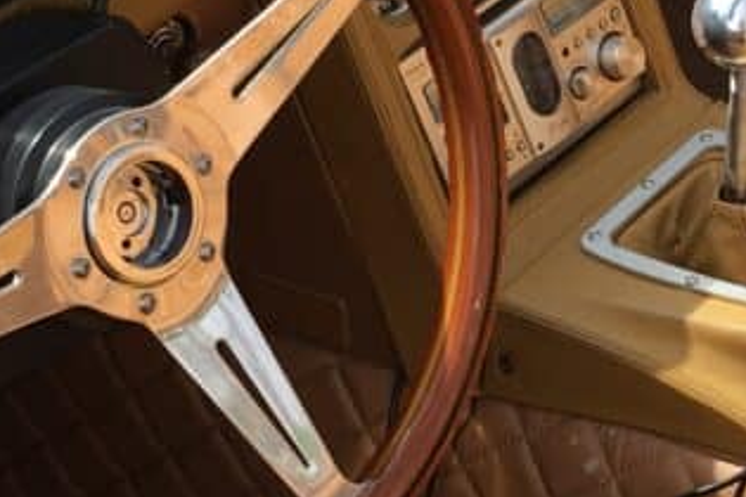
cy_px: 317
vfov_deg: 11.9
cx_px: 656
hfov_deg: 17.6
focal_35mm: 115
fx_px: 2383
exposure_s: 1/582
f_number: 2.2
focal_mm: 4.15
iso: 25
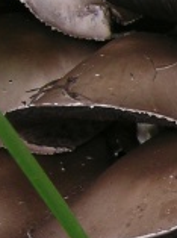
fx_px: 1041
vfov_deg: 13.0
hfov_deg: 8.8
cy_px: 168
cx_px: 434
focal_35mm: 152
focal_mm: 5.8
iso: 50
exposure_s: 1/52.2
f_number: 3.1
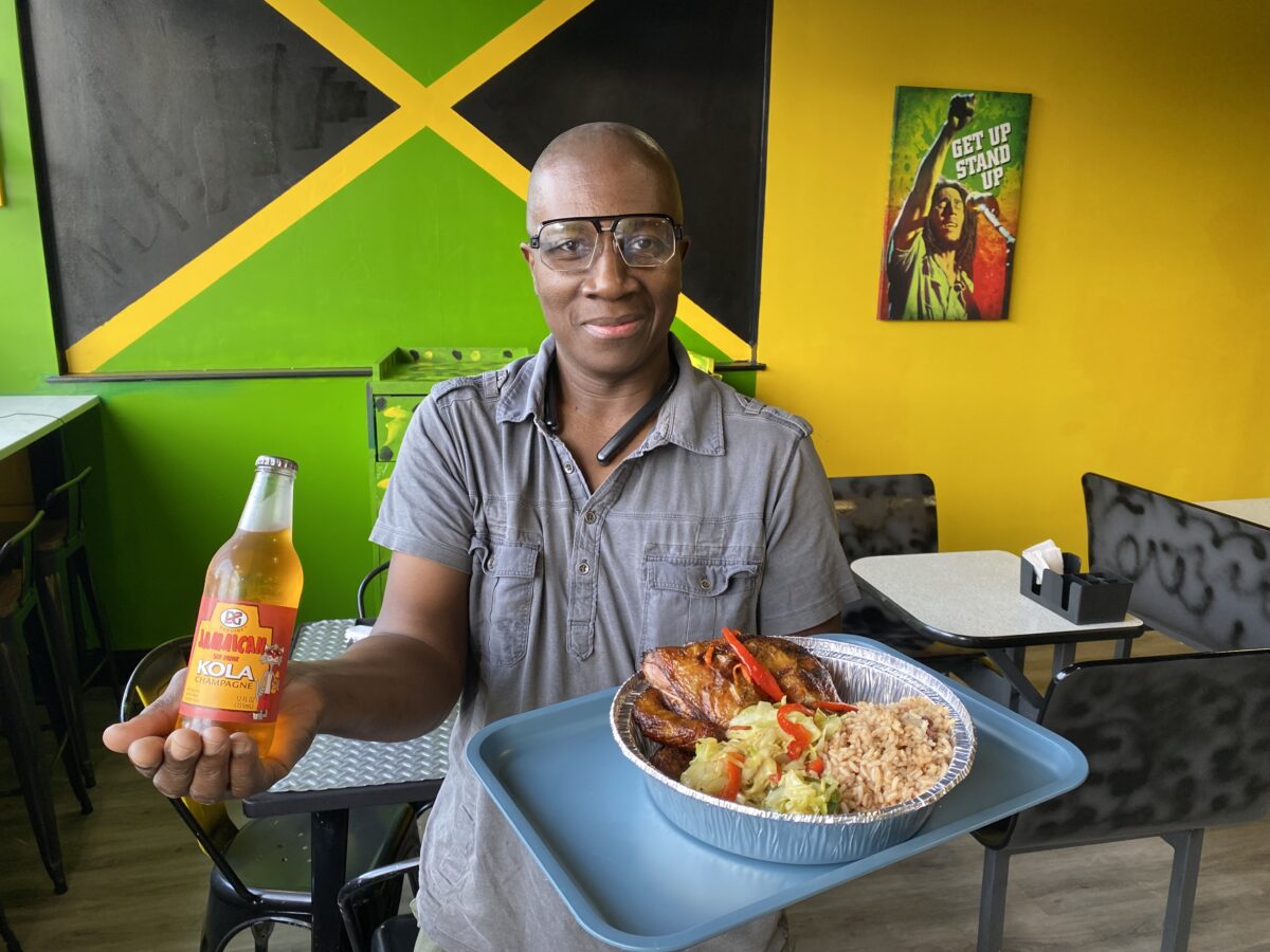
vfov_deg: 53.1
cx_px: 635
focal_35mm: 26
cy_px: 476
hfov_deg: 67.3
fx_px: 954
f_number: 1.8
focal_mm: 4.25
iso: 125
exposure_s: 1/105
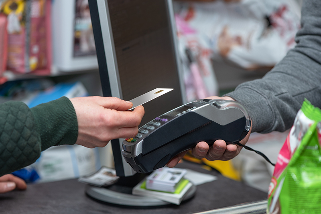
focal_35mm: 105
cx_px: 160
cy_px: 107
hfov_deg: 19.4
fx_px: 937
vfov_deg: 13.1
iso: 200
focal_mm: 105
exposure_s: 1/125
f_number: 5
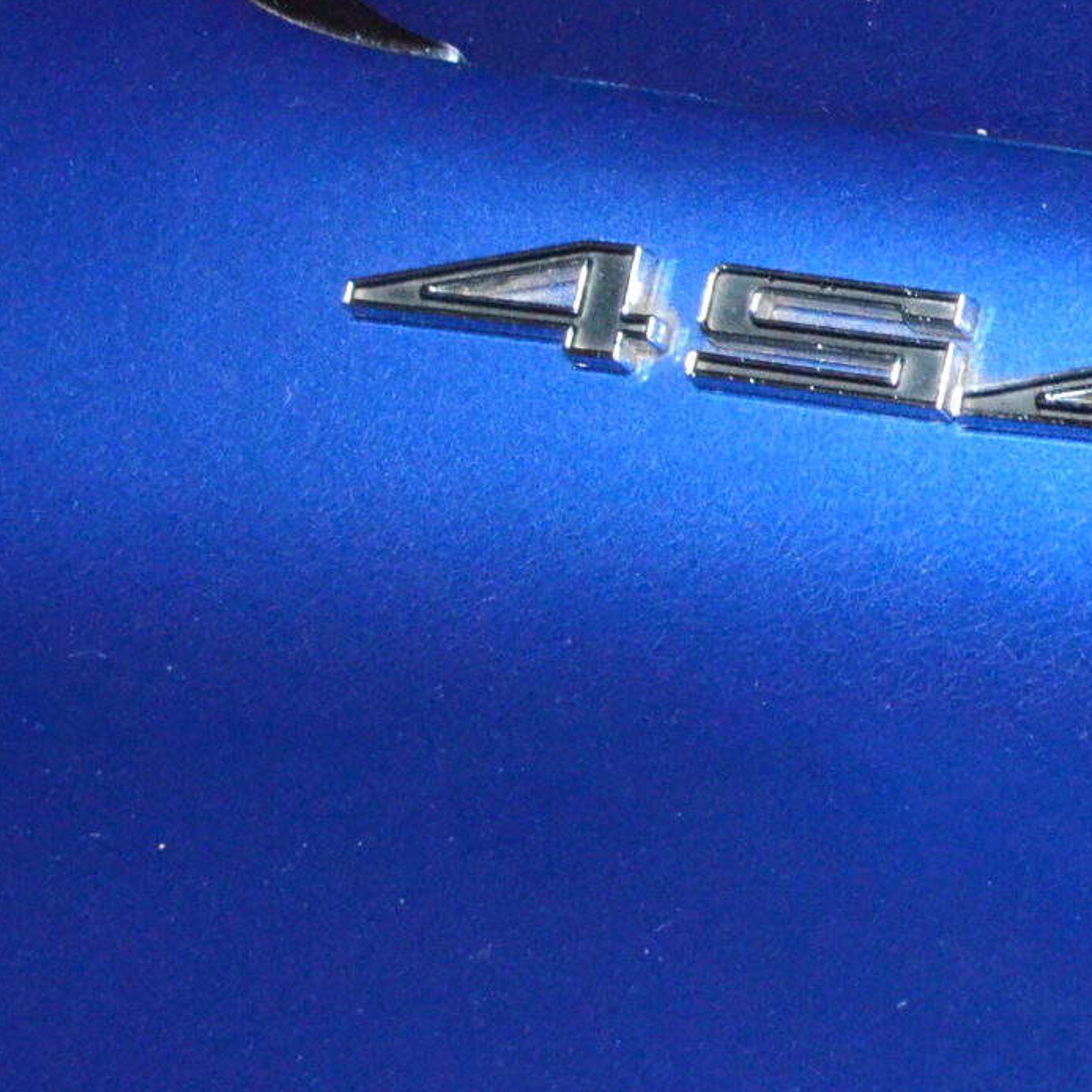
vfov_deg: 10.6
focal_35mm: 165
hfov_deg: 10.5
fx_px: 5873
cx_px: 1176
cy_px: 169
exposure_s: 1/60
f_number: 5
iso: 3200
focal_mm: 35
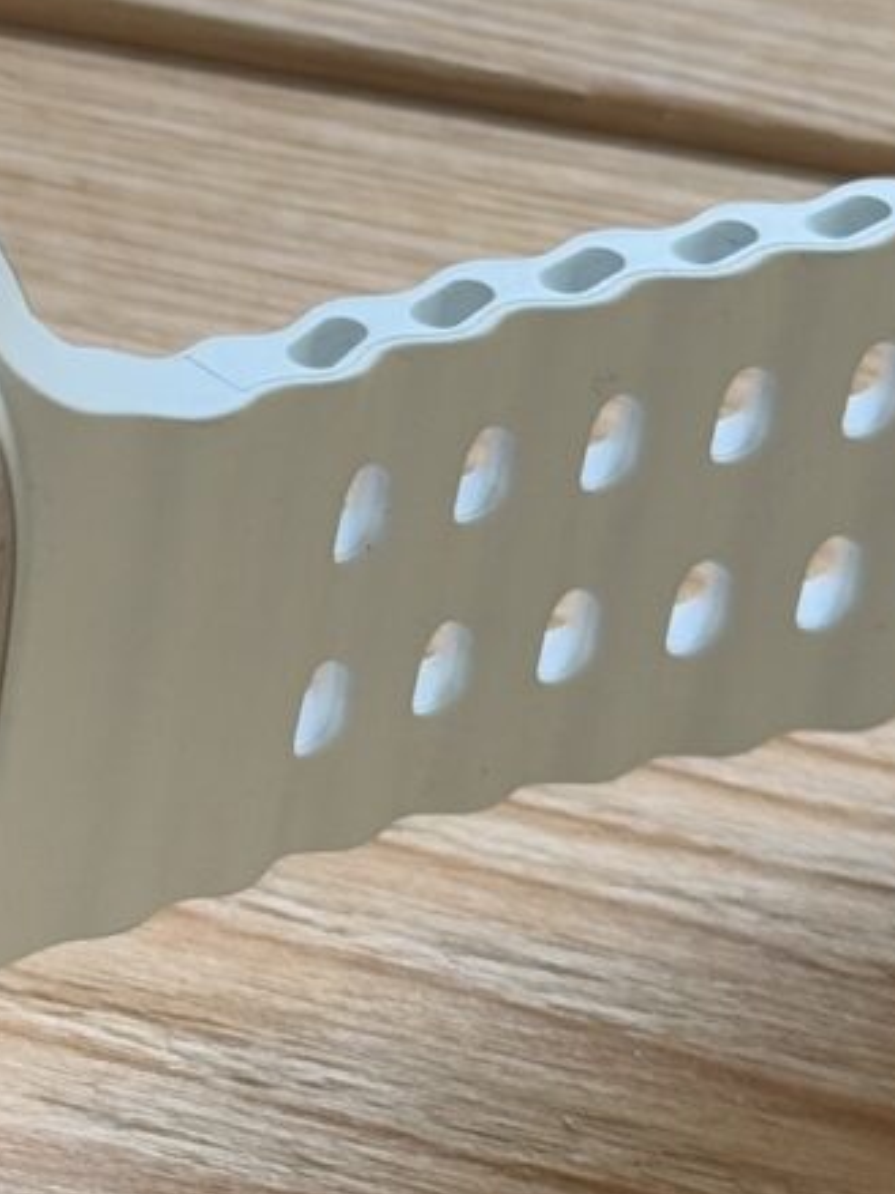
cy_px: 411
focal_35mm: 168
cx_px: -675
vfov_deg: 11.8
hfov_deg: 8.5
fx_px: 5794
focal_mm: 6.76
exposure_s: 1/60
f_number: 1.78
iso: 100
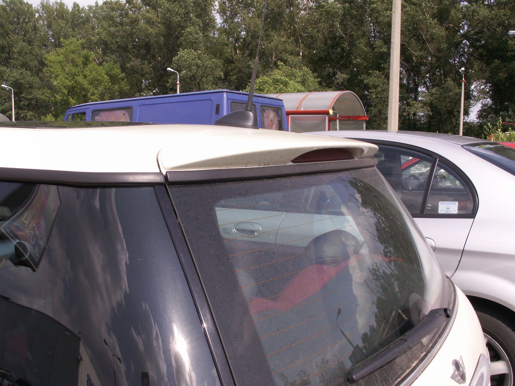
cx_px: 258
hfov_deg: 52.6
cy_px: 193
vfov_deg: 40.7
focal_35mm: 35
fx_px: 521
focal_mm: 5.86
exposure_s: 1/200
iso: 50
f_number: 6.3
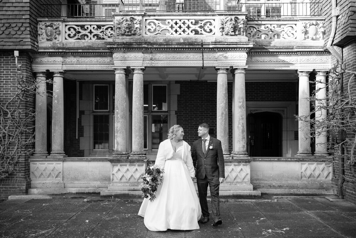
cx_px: 178
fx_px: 346
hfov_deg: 54.4
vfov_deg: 37.9
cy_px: 119
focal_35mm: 35
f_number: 4
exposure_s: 1/400
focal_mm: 35
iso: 160
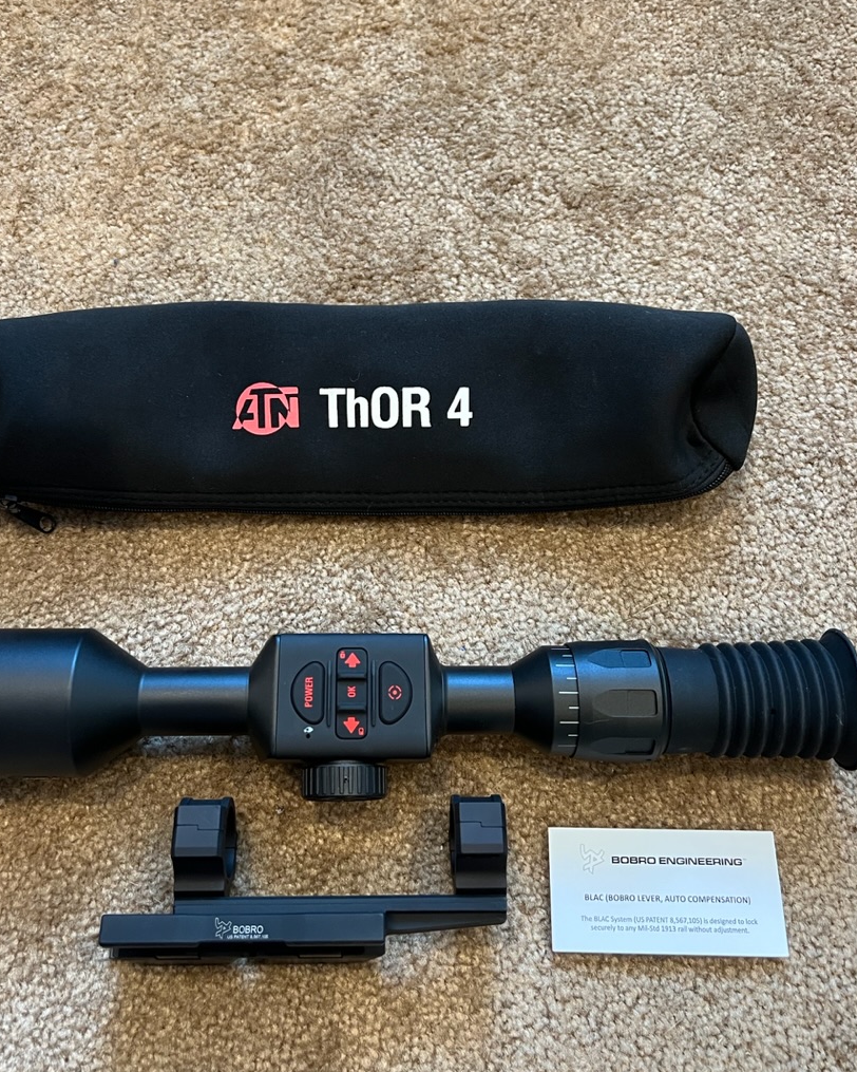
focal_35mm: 32
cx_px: 381
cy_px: 482
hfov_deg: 45.7
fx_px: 1015
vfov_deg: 55.6
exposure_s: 1/60
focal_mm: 5.7
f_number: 1.5
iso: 400
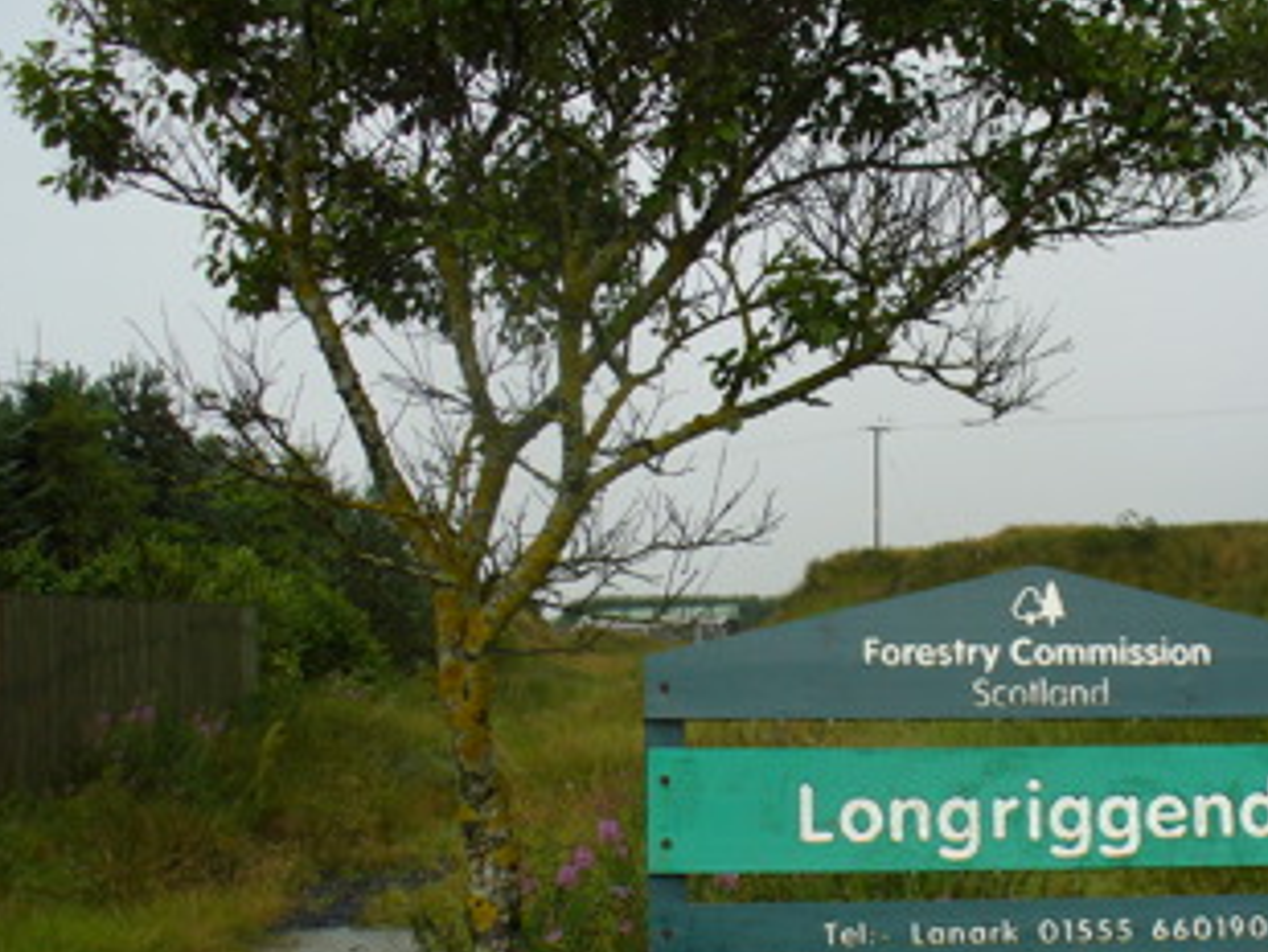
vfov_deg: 23.6
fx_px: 2272
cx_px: 901
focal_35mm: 62
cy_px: 550
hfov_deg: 30.8
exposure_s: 1/250
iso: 80
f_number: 2.8
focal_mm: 6.1
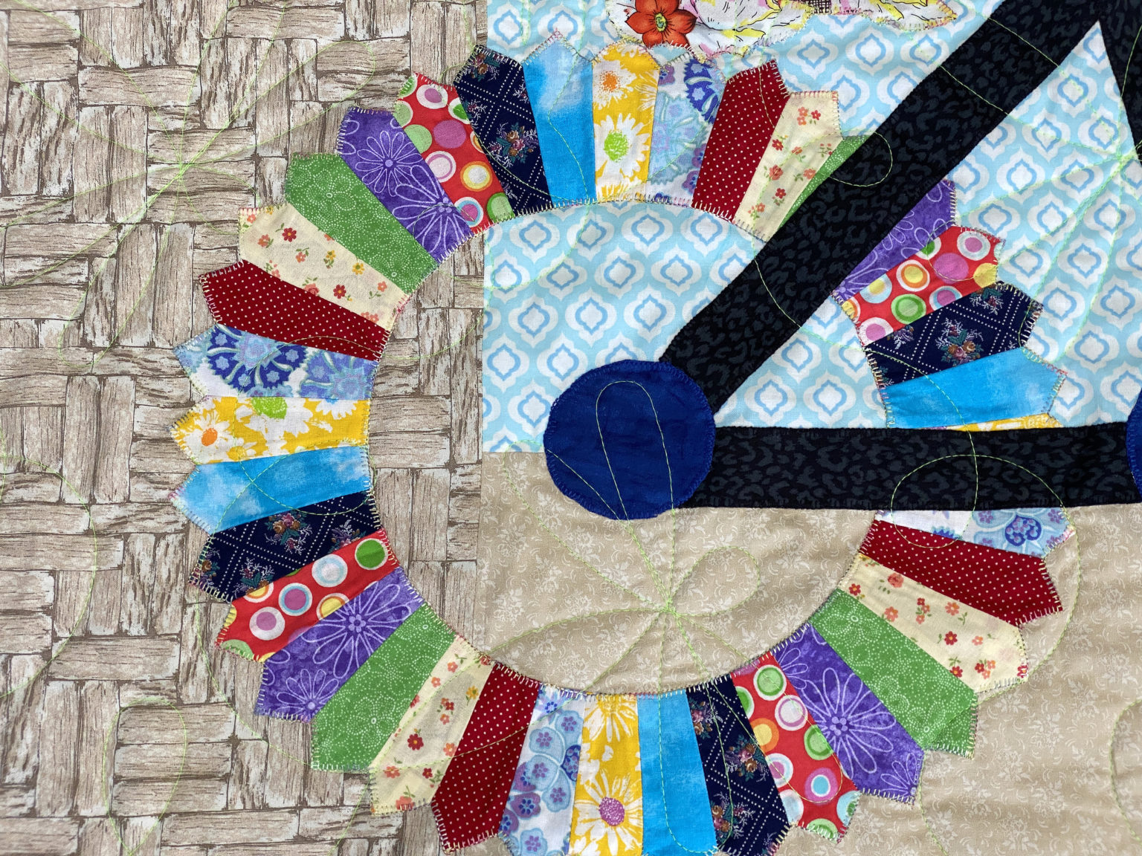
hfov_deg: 36.8
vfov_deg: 28.0
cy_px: 428
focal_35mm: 52
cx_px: 571
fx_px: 1716
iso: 125
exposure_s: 1/120
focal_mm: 6
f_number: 2
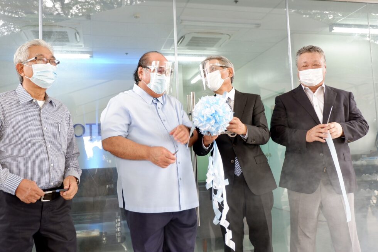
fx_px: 346
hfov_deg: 57.2
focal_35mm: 33
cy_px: 126
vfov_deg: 40.0
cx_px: 189
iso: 250
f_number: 4
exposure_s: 1/45
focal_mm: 22.2
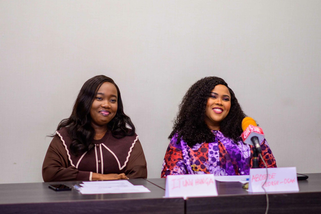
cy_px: 107
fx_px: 1132
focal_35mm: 127
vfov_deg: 10.8
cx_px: 160
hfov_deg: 16.1
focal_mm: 85
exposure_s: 1/160
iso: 800
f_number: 1.8
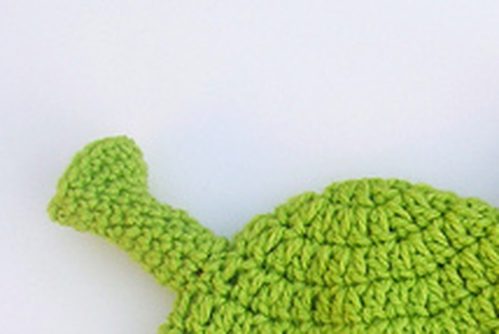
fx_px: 1553
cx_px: 695
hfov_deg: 16.9
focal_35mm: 112
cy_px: 530
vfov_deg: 11.6
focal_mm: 6
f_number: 4.9
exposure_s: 1/50.4
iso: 50
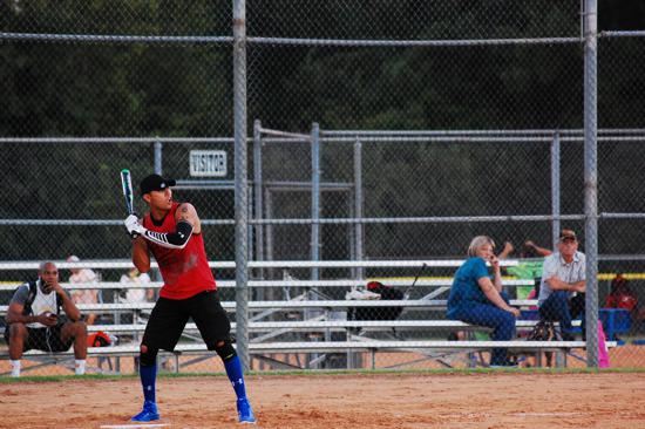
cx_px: 322
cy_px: 214
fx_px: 5237
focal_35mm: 292
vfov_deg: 4.7
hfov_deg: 7.0
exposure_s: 1/125
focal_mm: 195
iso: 1600
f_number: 5.6
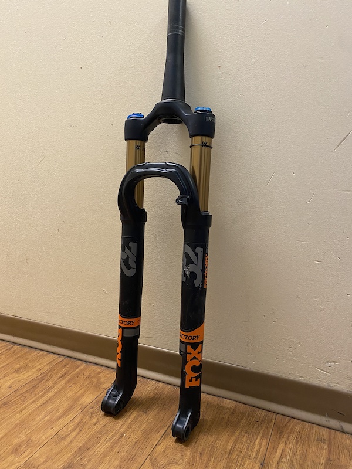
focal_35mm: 26
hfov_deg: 53.1
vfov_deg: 67.3
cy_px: 234
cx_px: 176
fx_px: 353
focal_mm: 4.25
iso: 400
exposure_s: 1/60
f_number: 1.8
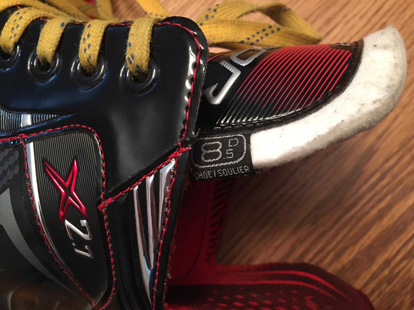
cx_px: 207
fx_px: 347
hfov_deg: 61.7
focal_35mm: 29
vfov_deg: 48.2
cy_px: 155
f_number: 2.2
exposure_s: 1/15
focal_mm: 4.15
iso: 250
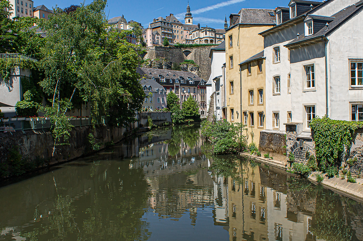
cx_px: 199
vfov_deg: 37.8
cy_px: 112
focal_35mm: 35
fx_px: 353
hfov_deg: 54.4
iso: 200
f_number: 10
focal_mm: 20
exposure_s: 1/320
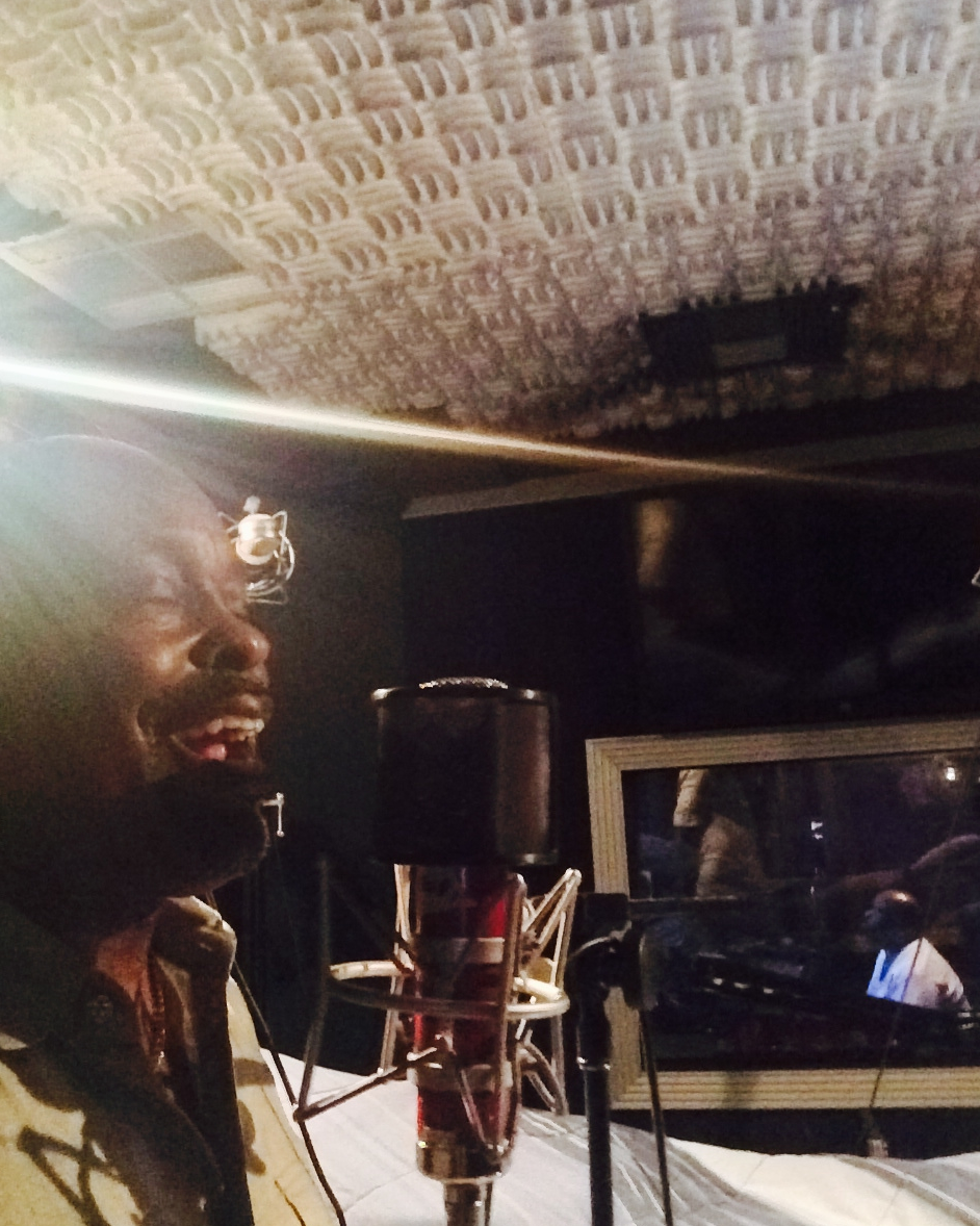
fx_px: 1269
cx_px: 497
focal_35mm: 35
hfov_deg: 42.2
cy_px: 608
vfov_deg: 51.5
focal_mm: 2.15
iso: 1600
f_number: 2.4
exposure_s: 1/15
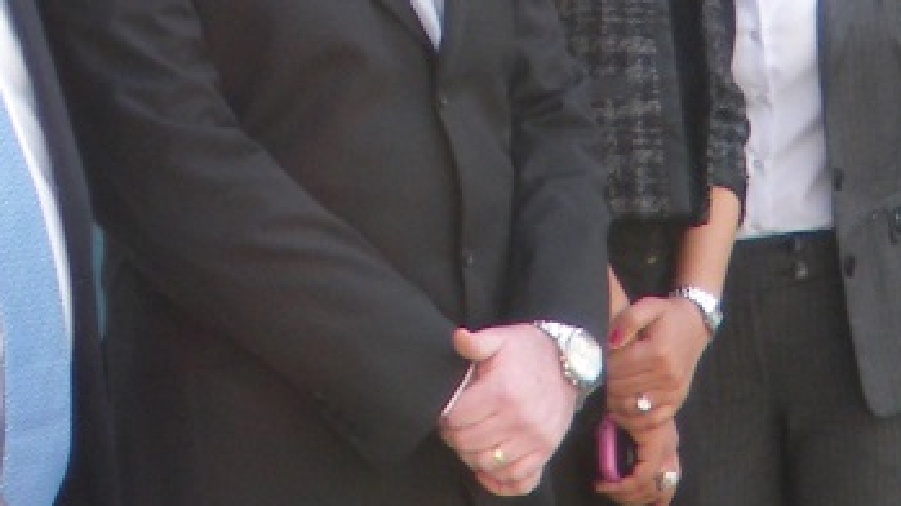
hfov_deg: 9.9
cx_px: 1681
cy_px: 155
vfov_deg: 5.9
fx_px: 4896
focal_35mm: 205
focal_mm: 6.3
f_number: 3.5
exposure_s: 1/100
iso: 64
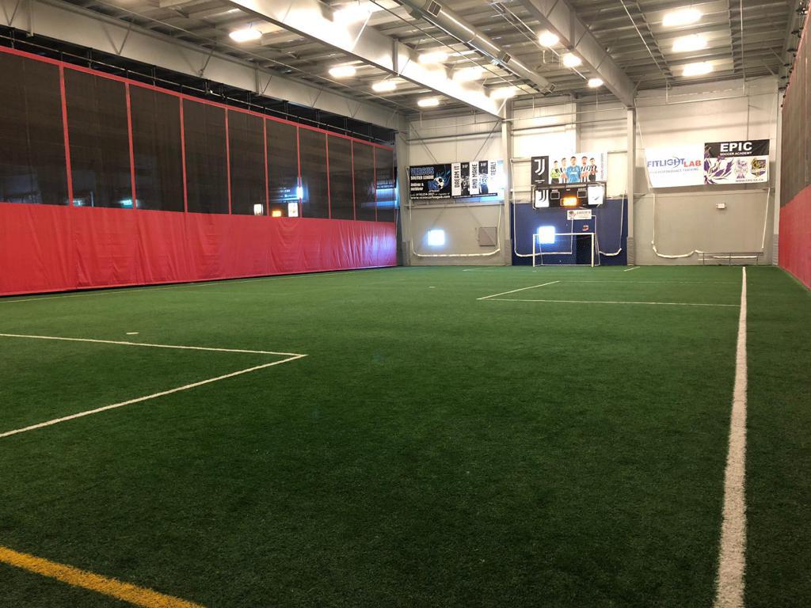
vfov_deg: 49.7
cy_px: 304
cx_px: 406
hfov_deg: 63.4
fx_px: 656
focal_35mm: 28
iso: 100
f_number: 1.8
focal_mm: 4
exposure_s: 1/6
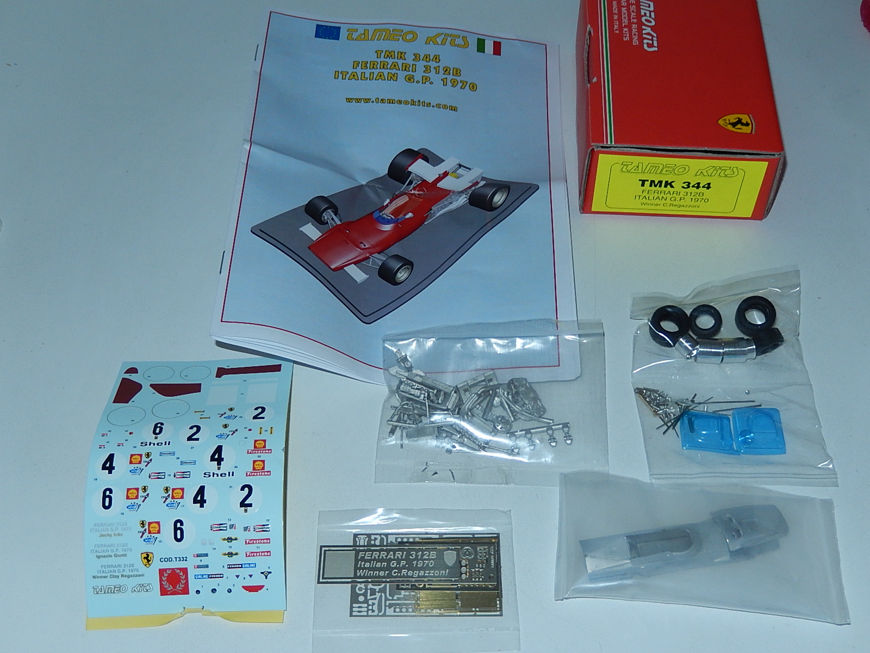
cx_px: 435
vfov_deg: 32.2
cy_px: 326
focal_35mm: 45
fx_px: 1131
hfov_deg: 42.1
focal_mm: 8.1
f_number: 4.3
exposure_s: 1/30
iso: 200
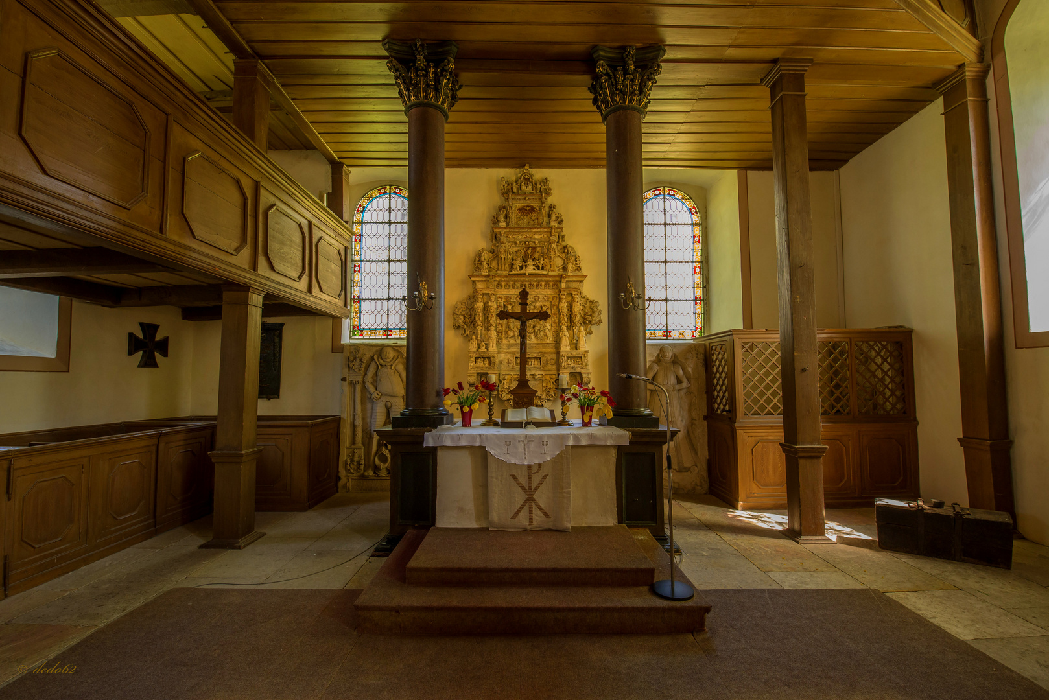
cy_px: 350
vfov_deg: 77.4
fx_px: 437
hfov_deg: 100.4
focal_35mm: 15
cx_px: 524
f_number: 6.3
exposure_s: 1/20
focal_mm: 15
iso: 1000
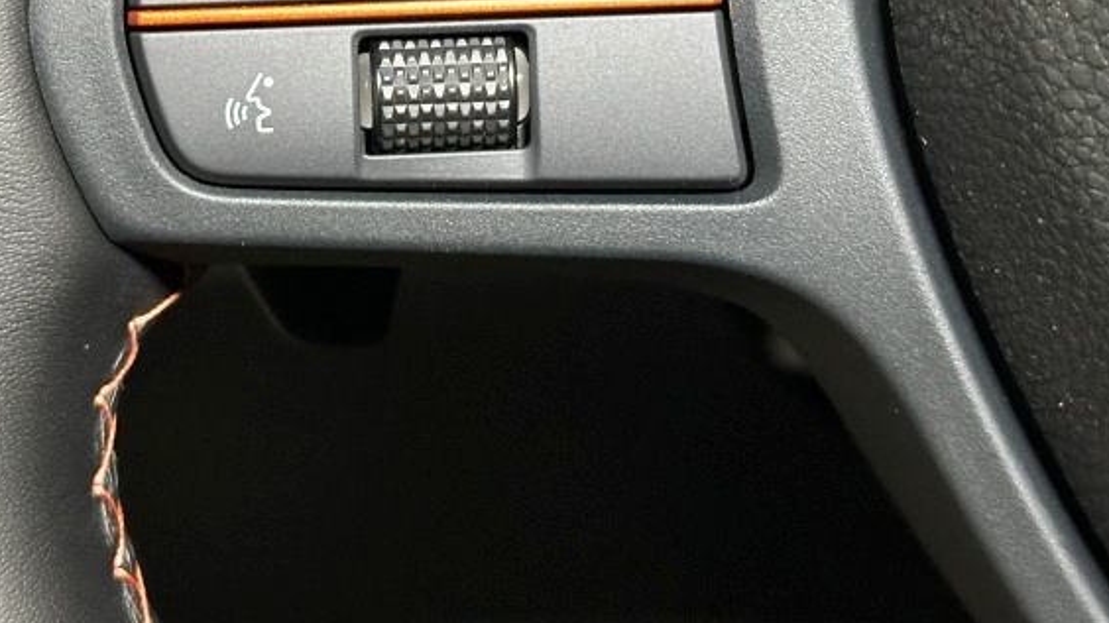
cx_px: 431
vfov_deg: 12.5
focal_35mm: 95
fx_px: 2793
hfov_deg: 22.4
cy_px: -69
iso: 400
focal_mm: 6.86
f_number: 1.78
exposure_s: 1/40
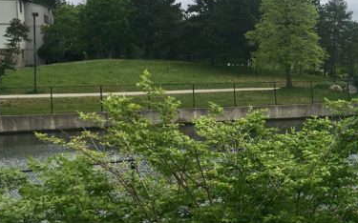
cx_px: 411
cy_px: 110
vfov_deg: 17.8
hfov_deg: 25.7
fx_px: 712
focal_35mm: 73
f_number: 2.2
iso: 25
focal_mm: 4.15
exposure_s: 1/3077
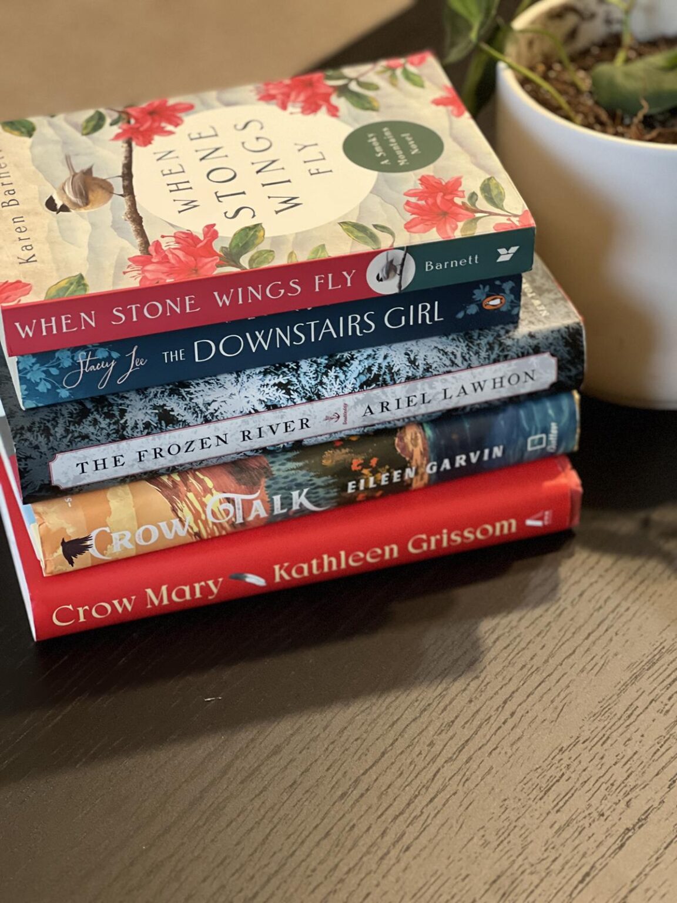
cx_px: 338
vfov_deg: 25.3
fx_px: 2008
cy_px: 452
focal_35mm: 77
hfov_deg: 19.1
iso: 320
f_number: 2.8
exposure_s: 1/30
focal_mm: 9
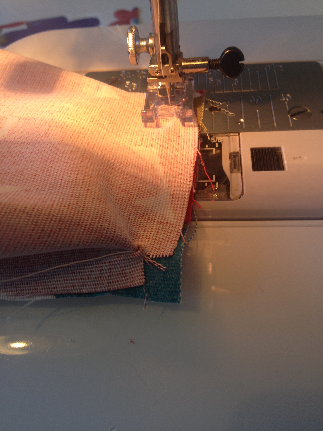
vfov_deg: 52.6
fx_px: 435
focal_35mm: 35
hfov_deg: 40.7
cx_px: 162
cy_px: 216
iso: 50
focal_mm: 4.28
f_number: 2.4
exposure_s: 1/20
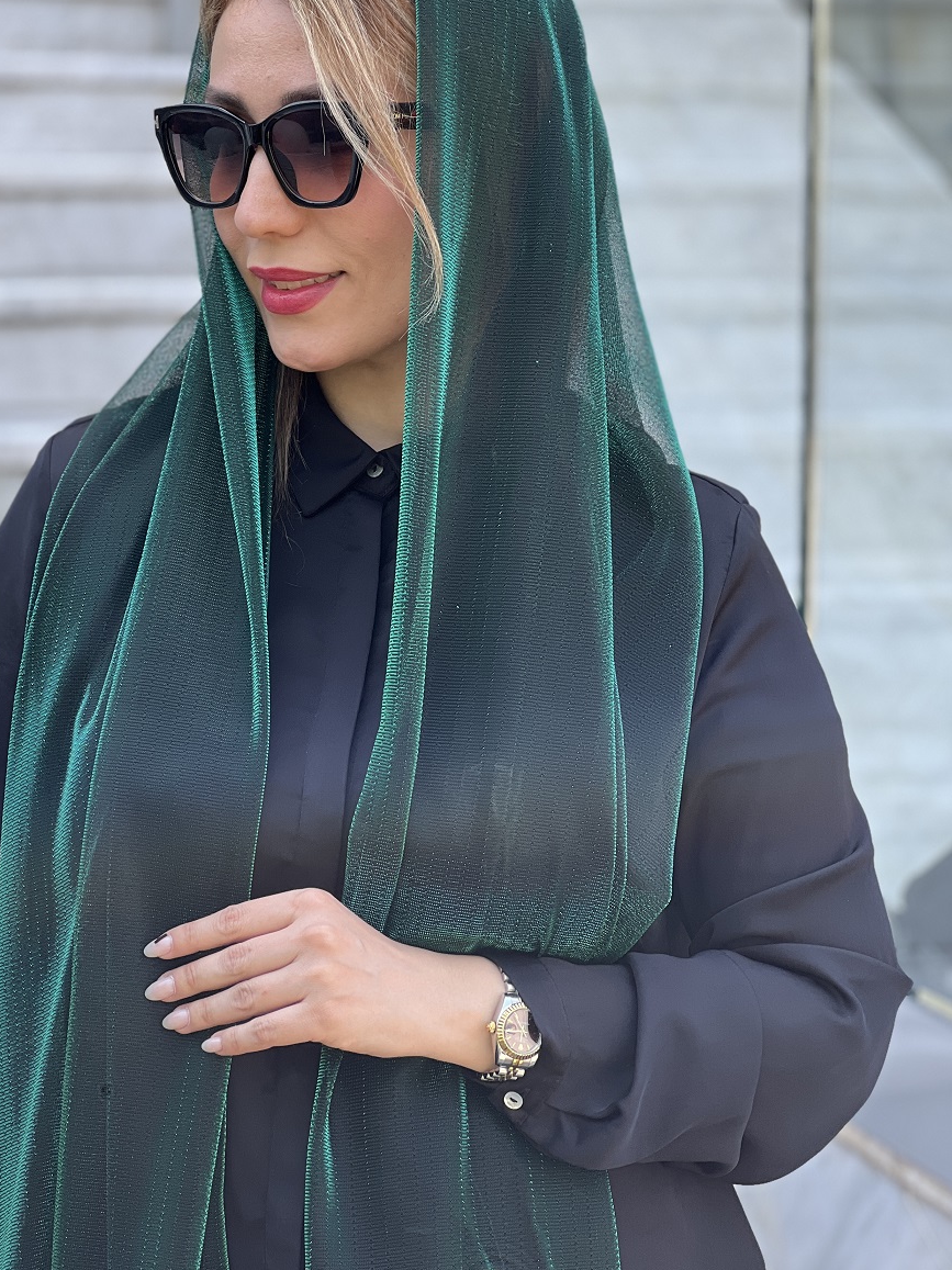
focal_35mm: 94
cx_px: 376
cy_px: 503
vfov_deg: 20.8
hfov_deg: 15.7
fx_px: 3449
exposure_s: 1/121
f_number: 2.8
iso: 40
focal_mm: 9
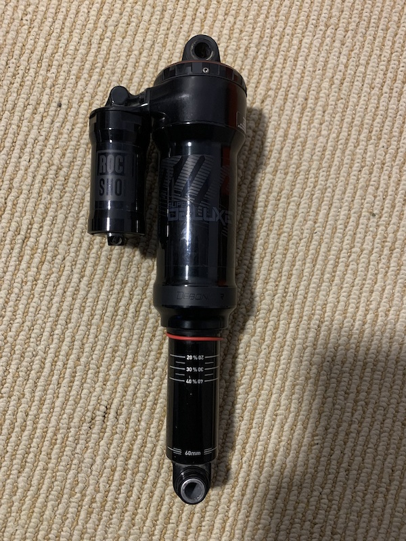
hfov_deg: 53.1
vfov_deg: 67.3
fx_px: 407
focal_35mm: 26
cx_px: 203
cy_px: 270
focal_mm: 4.25
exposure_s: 1/40
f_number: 1.8
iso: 320
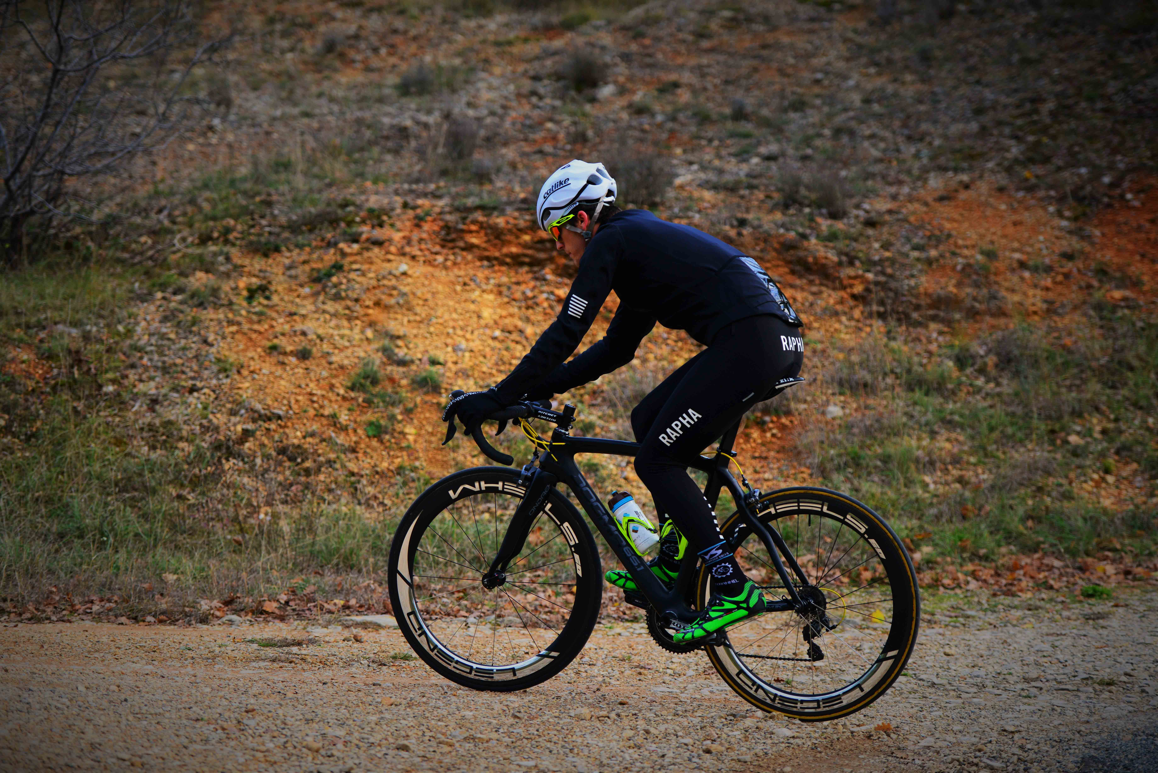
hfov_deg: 20.4
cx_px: 579
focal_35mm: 100
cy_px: 386
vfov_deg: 13.7
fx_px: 3217
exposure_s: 1/800
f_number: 2.8
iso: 400
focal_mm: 100
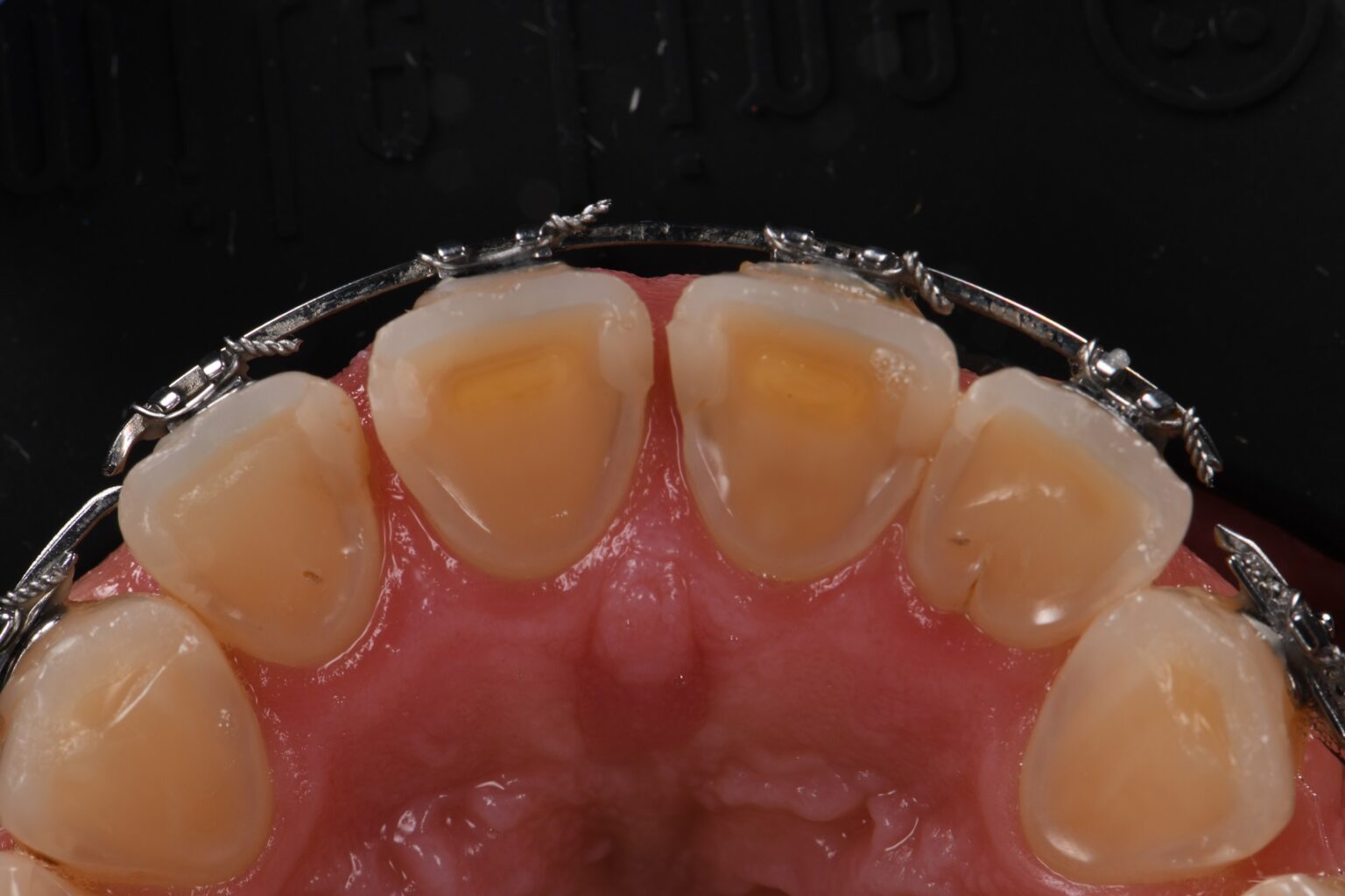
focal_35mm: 126
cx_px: 672
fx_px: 4706
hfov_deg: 16.3
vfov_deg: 10.9
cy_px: 448
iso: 200
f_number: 32
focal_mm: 105
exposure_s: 1/200
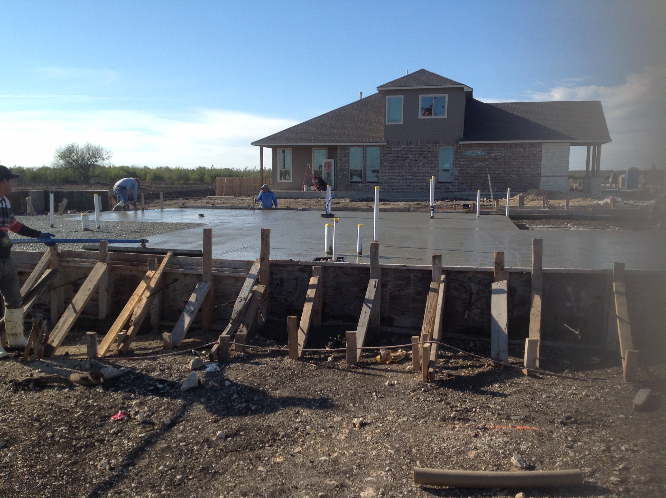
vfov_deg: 40.6
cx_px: 333
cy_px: 249
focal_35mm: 35
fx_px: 672
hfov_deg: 52.7
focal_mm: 4.28
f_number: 2.4
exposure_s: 1/1513
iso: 50
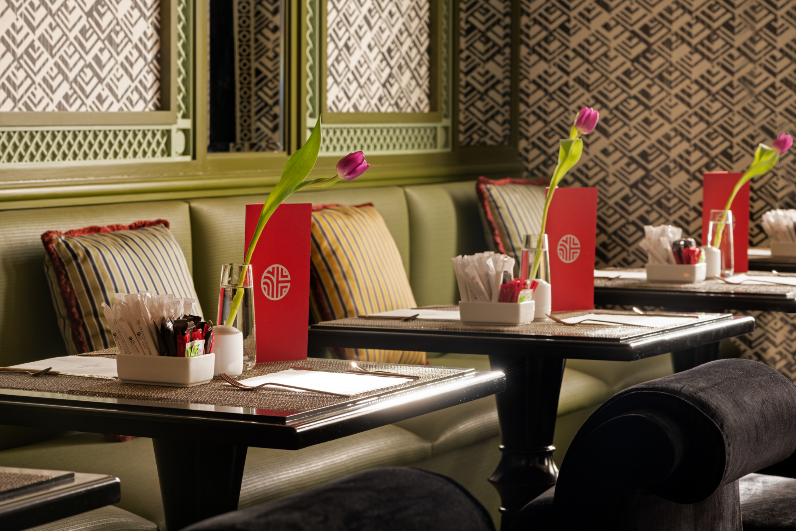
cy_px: 267
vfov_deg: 12.9
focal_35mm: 106
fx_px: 2344
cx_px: 399
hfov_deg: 19.3
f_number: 11
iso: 64
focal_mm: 105
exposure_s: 3
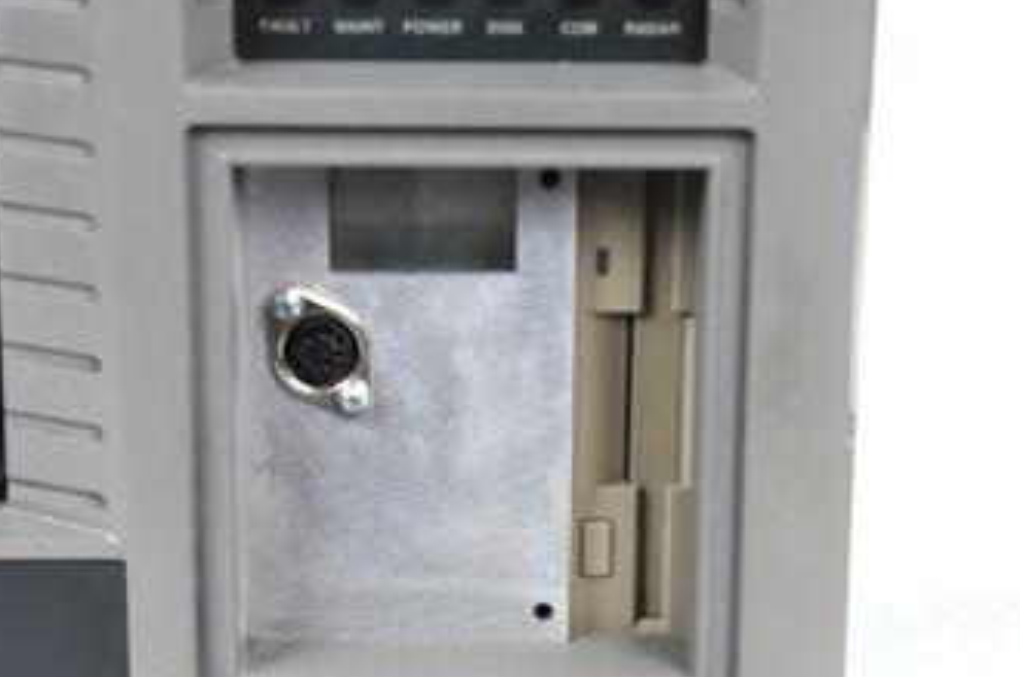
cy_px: 502
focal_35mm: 123
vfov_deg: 11.1
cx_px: 461
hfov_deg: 16.7
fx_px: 3477
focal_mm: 45
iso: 200
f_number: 10
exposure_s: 1/200
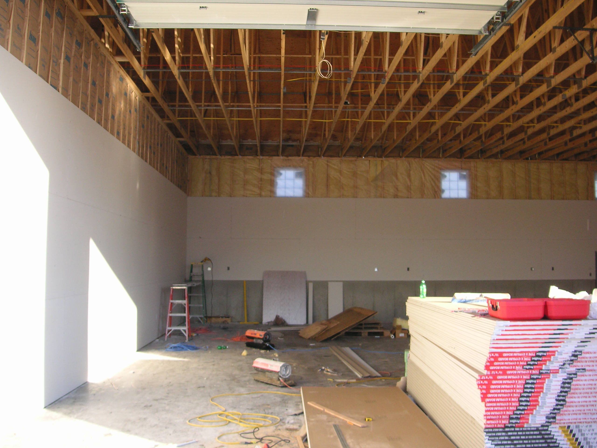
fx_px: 638
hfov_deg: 50.1
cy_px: 224
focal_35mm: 37
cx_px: 298
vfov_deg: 38.7
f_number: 2.8
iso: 50
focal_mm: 6.1
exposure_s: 1/180
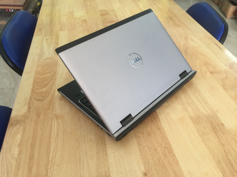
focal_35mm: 29
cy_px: 88
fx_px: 199
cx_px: 118
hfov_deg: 61.7
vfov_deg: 48.2
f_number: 2.2
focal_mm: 4.15
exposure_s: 1/33
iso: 32
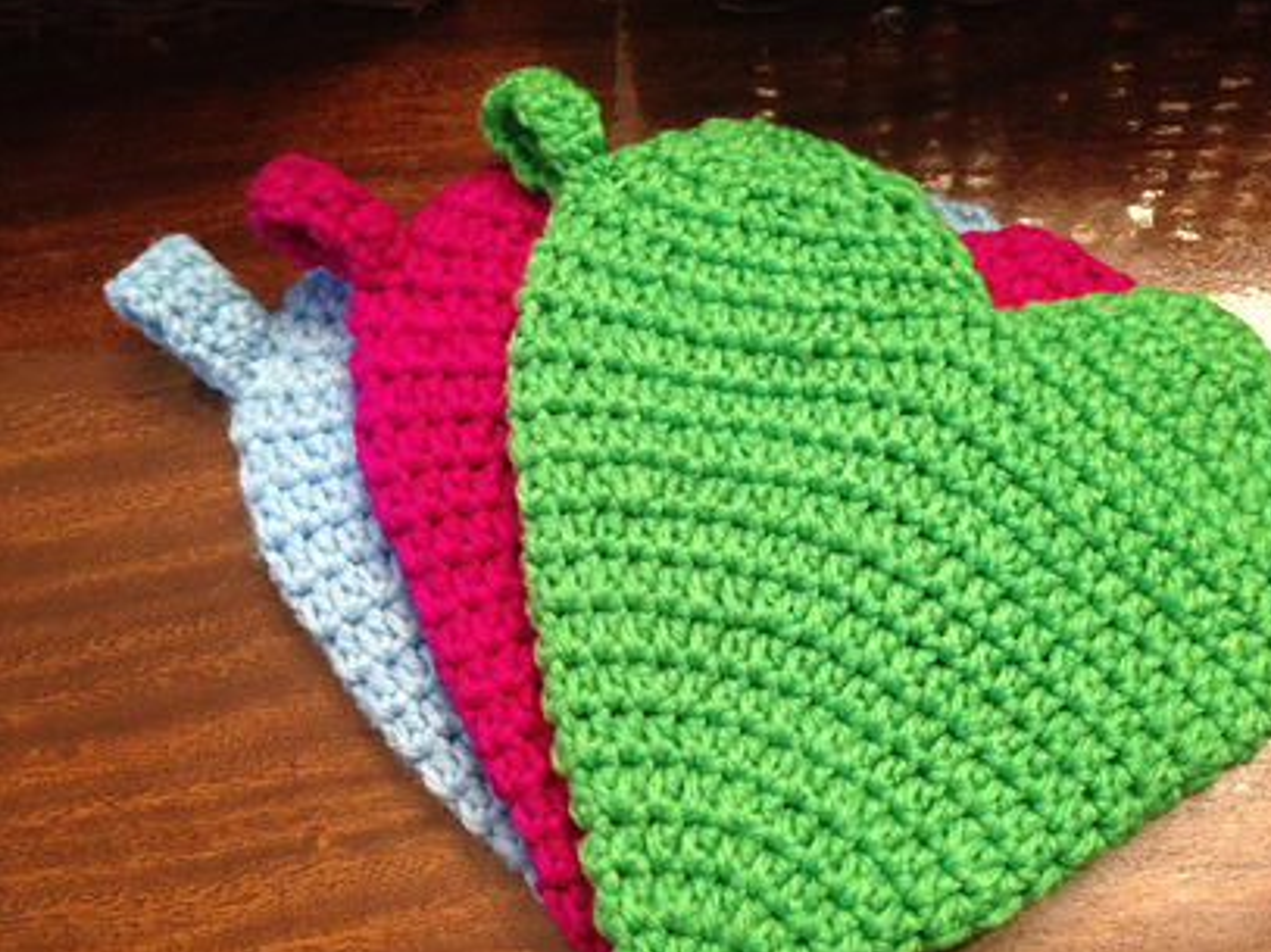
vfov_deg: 33.5
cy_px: 548
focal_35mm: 43
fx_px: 1578
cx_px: 774
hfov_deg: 43.6
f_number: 2.4
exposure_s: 1/20
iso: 250
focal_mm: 4.28
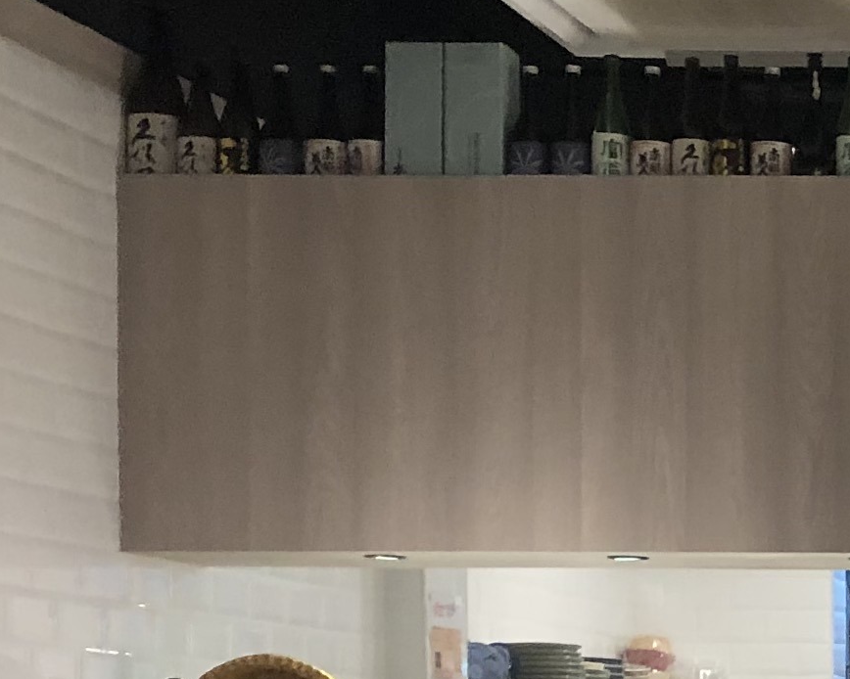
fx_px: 3194
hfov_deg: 13.2
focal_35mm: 127
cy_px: 873
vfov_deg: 11.8
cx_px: 1655
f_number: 1.8
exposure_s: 1/17
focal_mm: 3.99
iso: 50
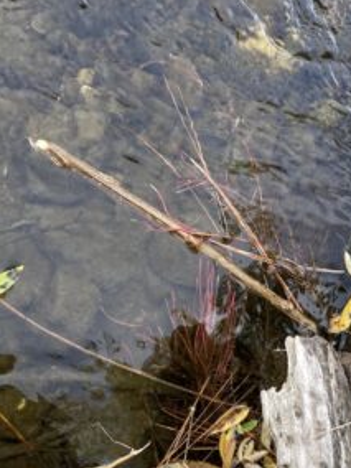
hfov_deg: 27.9
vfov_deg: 36.6
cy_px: 298
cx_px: 219
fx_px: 703
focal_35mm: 52
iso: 32
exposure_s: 1/121
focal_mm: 3.99
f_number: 1.8
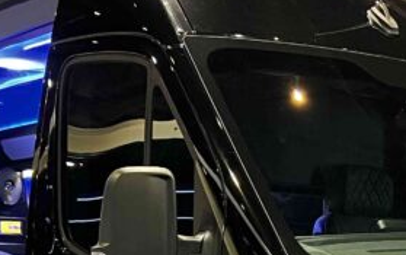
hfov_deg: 20.3
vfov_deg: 12.4
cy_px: 380
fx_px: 1119
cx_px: 332
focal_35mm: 101
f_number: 1.5
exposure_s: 1/40
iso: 500
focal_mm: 5.7
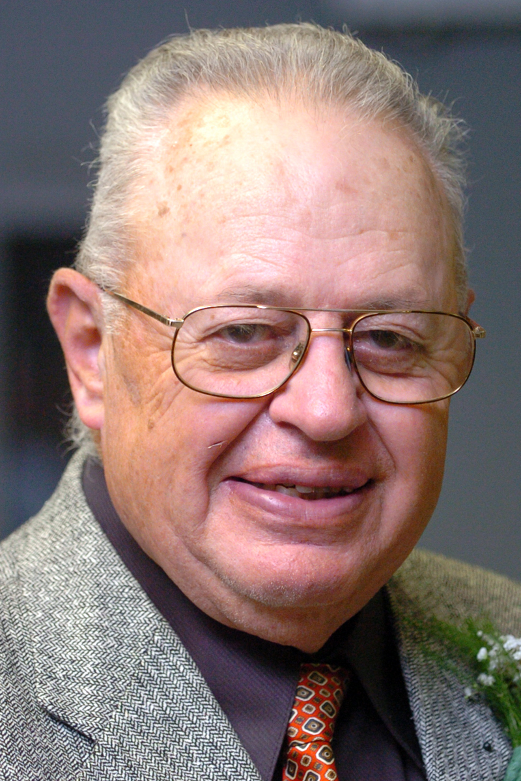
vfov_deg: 12.5
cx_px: 260
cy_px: 390
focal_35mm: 165
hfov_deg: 8.3
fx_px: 3582
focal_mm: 110
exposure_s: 1/80
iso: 640
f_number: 2.8
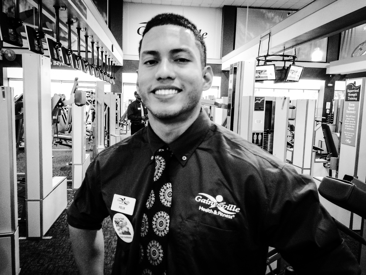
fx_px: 307
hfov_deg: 61.7
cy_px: 138
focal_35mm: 29
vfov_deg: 48.2
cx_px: 183
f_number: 2.2
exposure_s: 1/20
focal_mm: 4.15
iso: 250
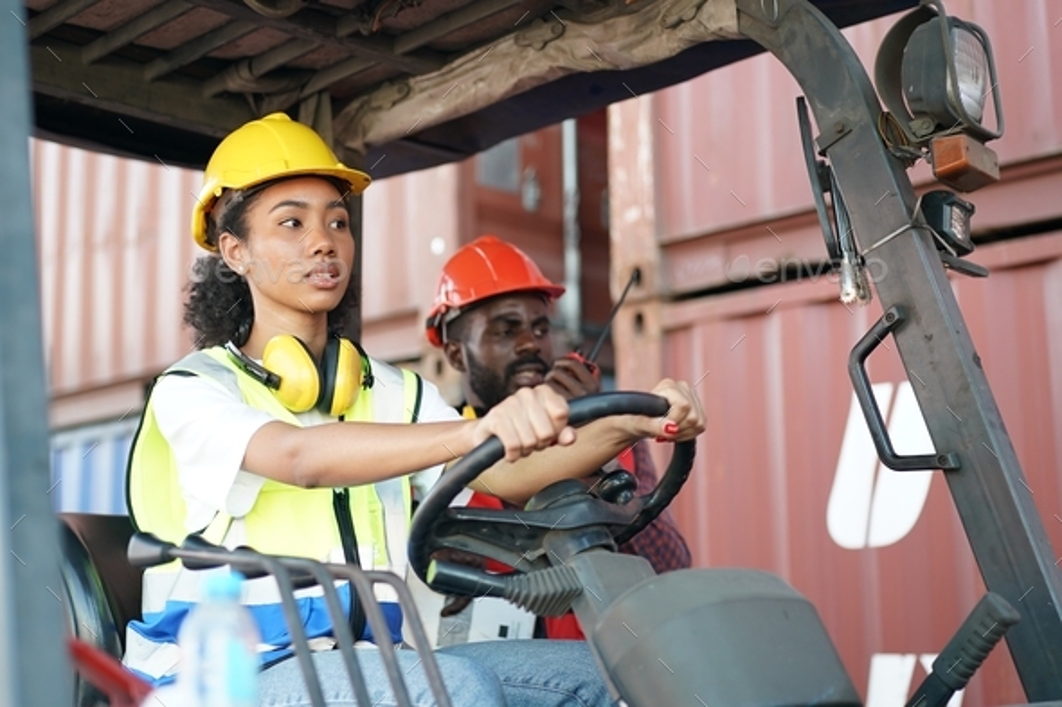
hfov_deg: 38.2
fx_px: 1533
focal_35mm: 52
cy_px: 354
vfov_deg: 26.0
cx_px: 531
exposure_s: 1/250
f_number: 1.4
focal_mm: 35
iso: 200
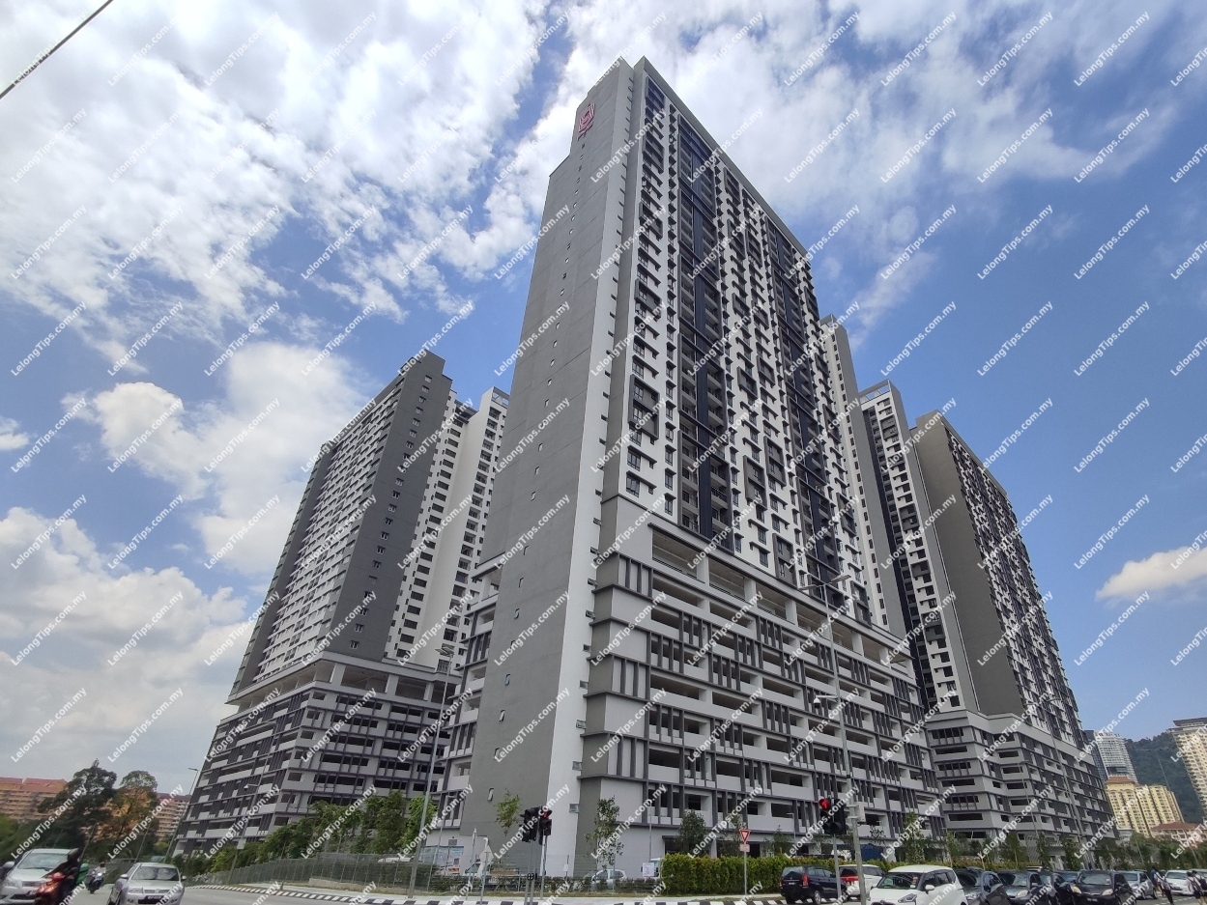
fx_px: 558
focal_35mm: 16
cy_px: 452
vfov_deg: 78.1
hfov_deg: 94.5
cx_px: 604
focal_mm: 1.65
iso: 50
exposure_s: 1/2456
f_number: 2.2
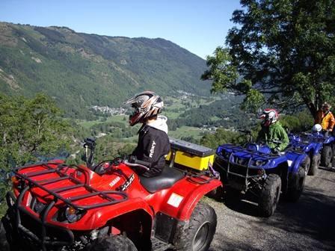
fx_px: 368
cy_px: 126
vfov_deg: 37.7
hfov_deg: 49.0
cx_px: 168
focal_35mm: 38
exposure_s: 1/640
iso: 64
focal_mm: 7.9
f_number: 2.8
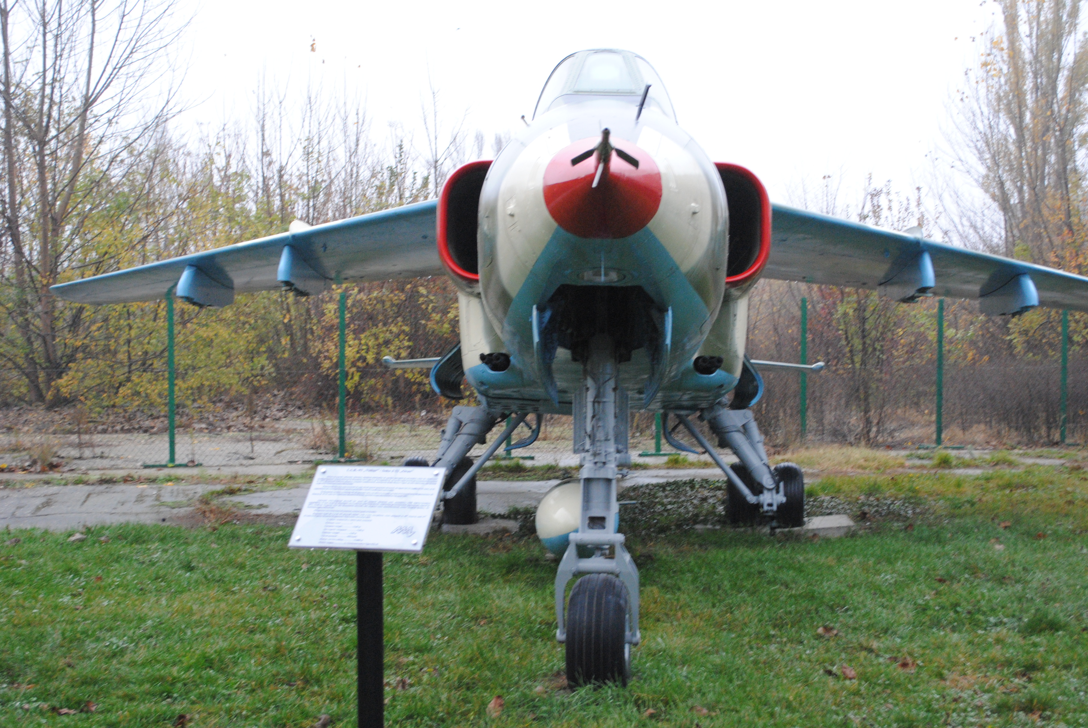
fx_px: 1589
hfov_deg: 37.8
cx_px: 544
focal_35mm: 52
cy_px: 364
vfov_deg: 25.8
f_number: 5.6
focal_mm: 35
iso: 800
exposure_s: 1/80
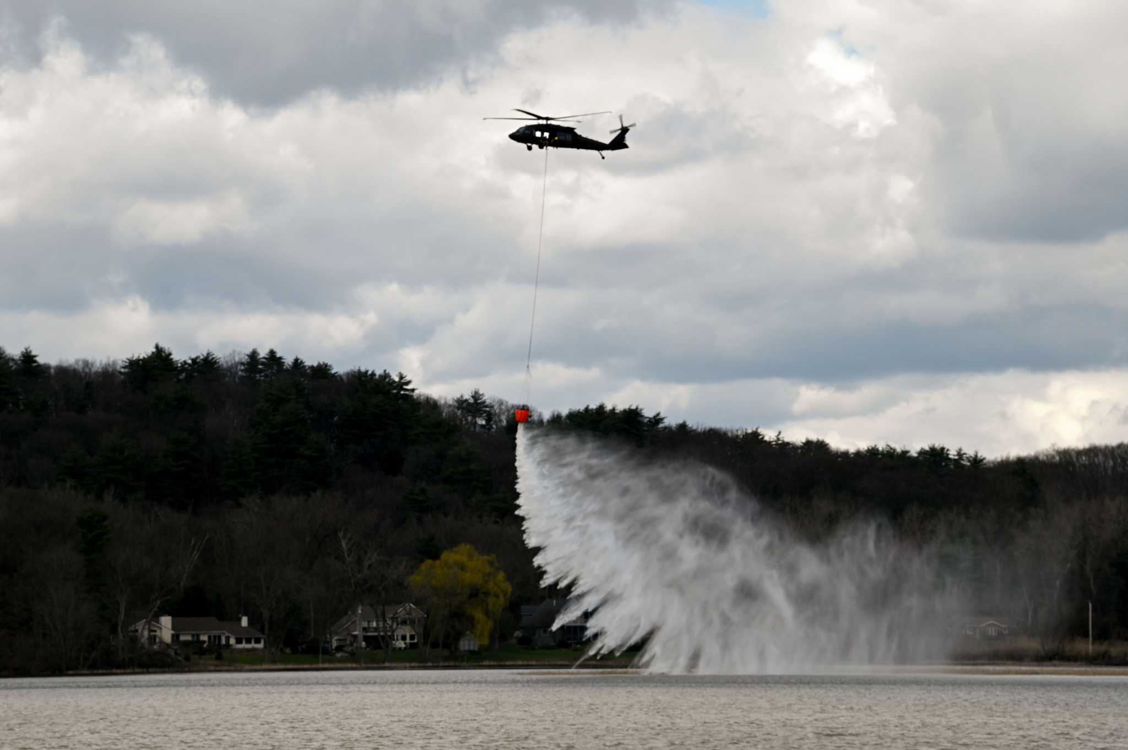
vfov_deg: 10.1
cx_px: 564
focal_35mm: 135
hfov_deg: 15.2
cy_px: 375
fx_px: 4226
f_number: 9
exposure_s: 1/400
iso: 100
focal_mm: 135
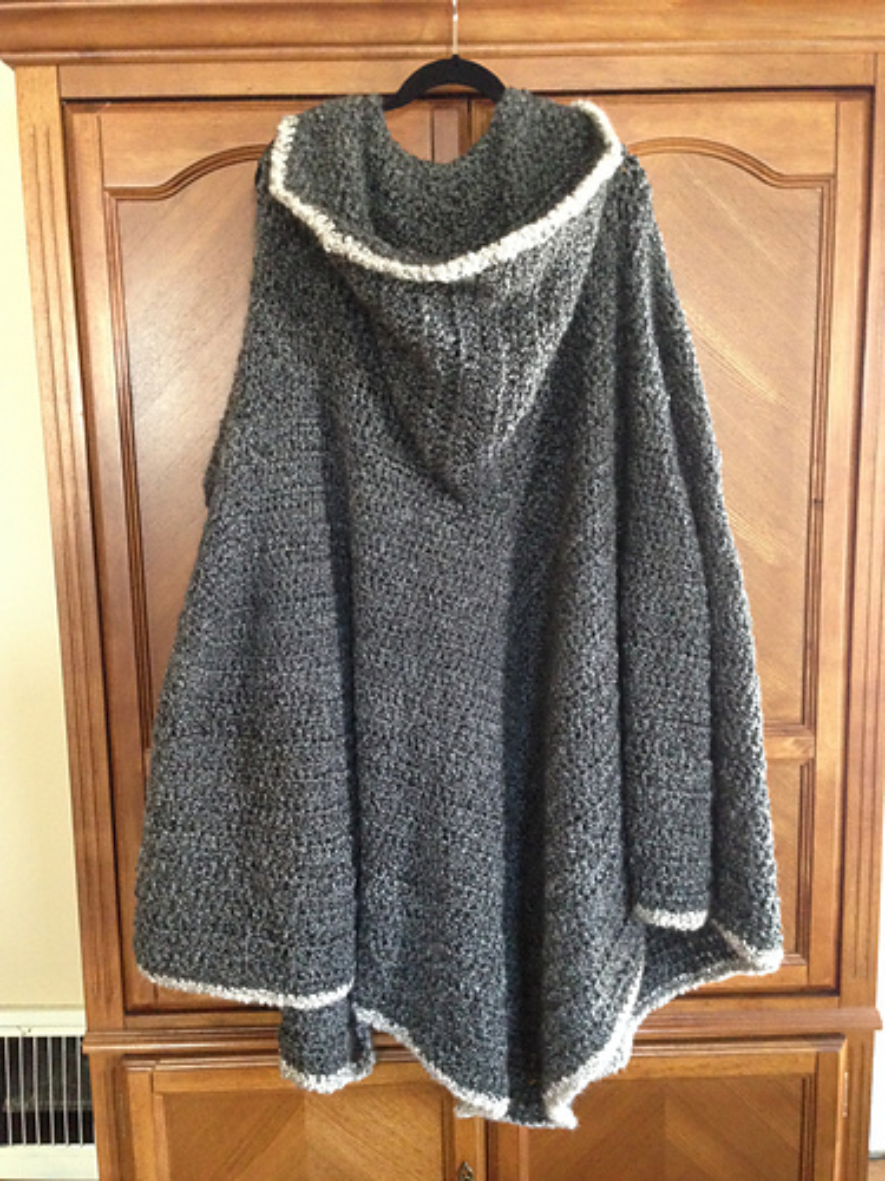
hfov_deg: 42.9
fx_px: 1125
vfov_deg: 55.4
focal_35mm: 33
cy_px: 590
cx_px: 442
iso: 500
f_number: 2.4
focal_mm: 4.12
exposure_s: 1/15
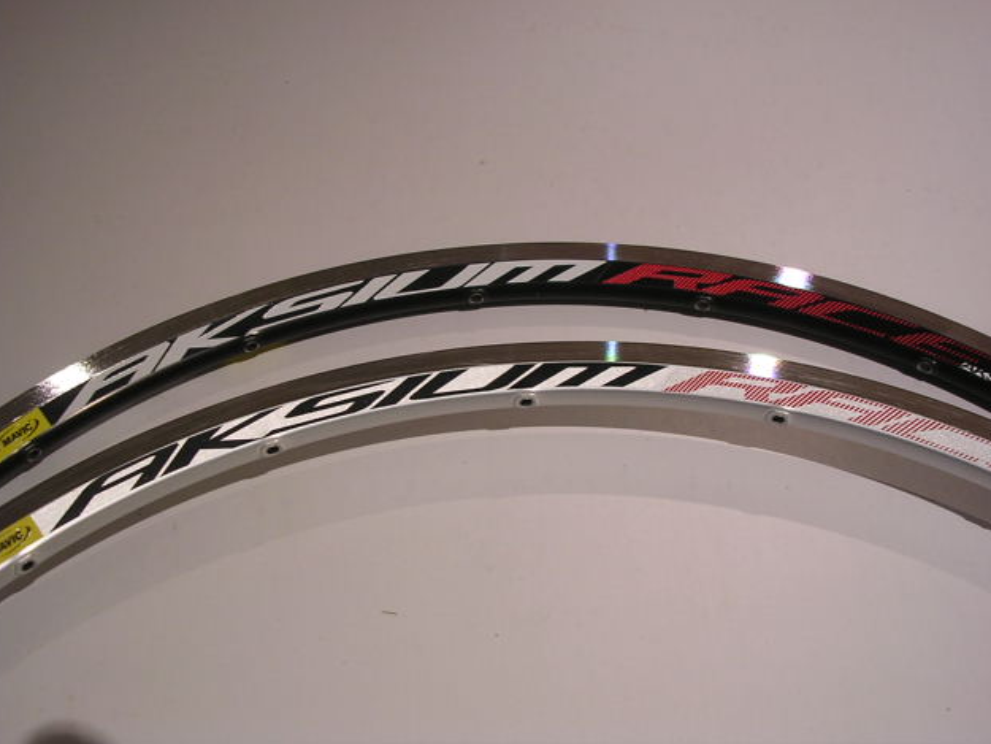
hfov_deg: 42.9
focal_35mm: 44
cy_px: 365
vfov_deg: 32.9
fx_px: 1260
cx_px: 496
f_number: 3
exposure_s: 1/6.1
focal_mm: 6.6
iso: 100
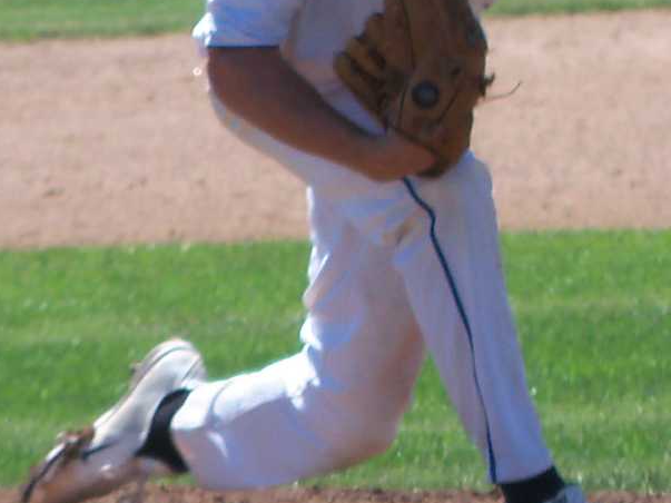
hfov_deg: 1.7
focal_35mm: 1189
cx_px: 546
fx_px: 23043
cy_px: 57
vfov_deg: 1.3
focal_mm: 62
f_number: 4.8
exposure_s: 1/400
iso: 64
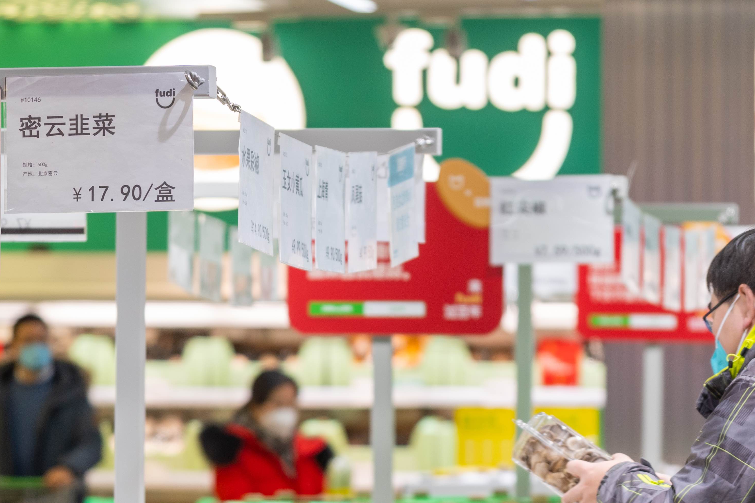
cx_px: 339
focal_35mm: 270
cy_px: 441
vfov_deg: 5.1
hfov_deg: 7.6
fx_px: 5661
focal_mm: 133
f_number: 4
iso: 500
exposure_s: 1/125
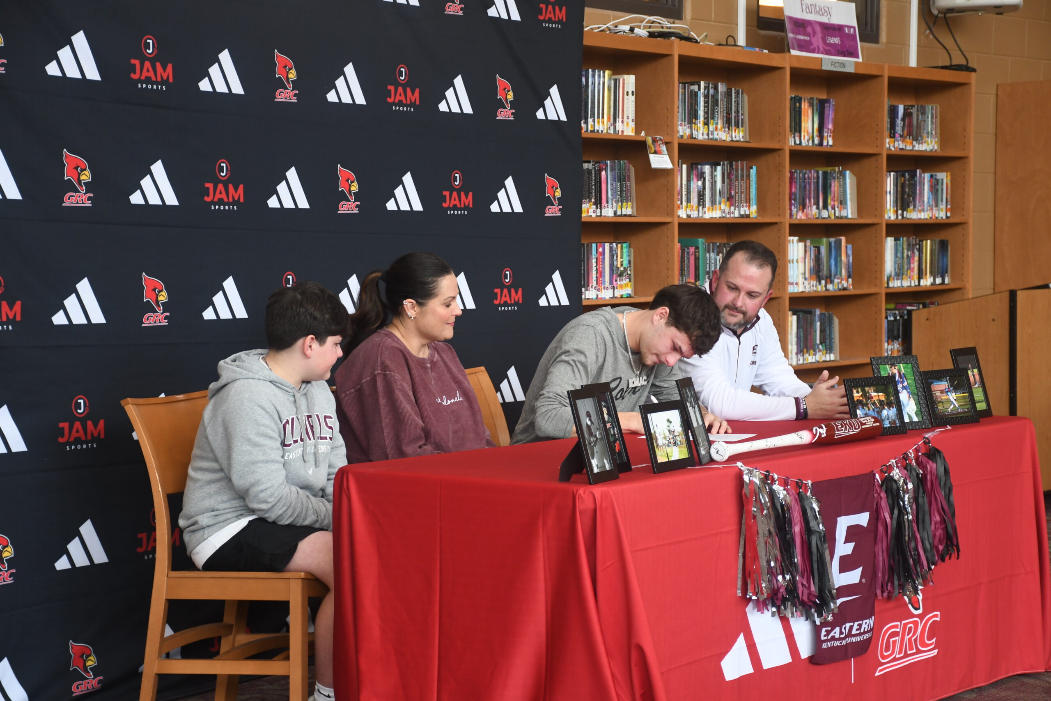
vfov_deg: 17.5
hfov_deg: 26.0
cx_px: 526
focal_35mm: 78
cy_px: 350
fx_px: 2277
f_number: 4.8
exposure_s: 1/50
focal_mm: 52
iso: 800
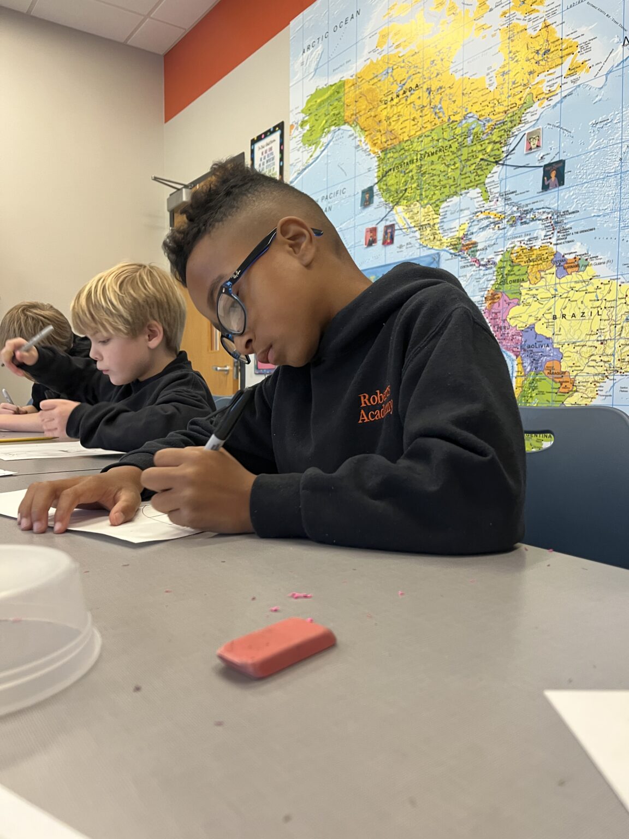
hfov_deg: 53.1
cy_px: 420
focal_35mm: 26
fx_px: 630
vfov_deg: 67.3
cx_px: 314
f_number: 1.6
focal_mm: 5.1
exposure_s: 1/60
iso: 250
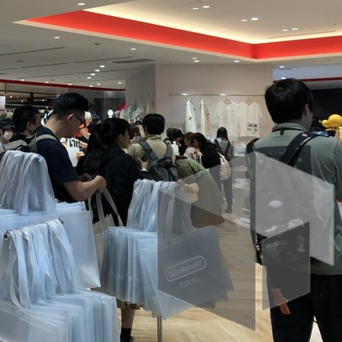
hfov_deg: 27.2
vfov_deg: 28.9
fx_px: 648
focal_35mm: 58
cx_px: -29
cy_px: 65
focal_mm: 4
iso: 32
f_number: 1.8
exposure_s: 1/100
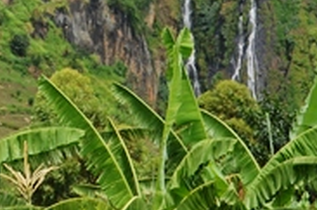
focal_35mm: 294
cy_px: -224
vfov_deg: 4.6
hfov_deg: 7.0
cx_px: -66
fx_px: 2580
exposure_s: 1/250
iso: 180
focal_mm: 35
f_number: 8
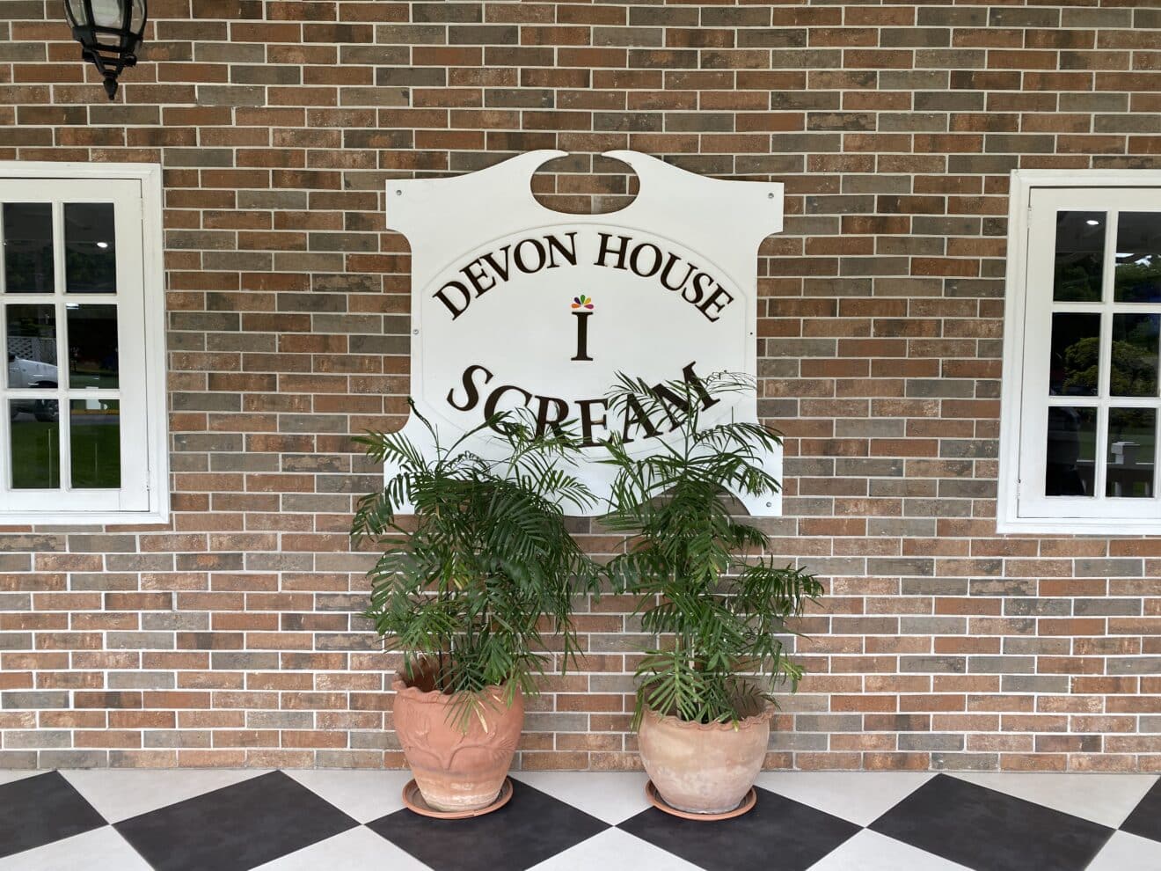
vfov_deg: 53.1
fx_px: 872
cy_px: 436
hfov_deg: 67.3
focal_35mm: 26
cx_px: 580
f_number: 1.8
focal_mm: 4.25
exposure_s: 1/225
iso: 32
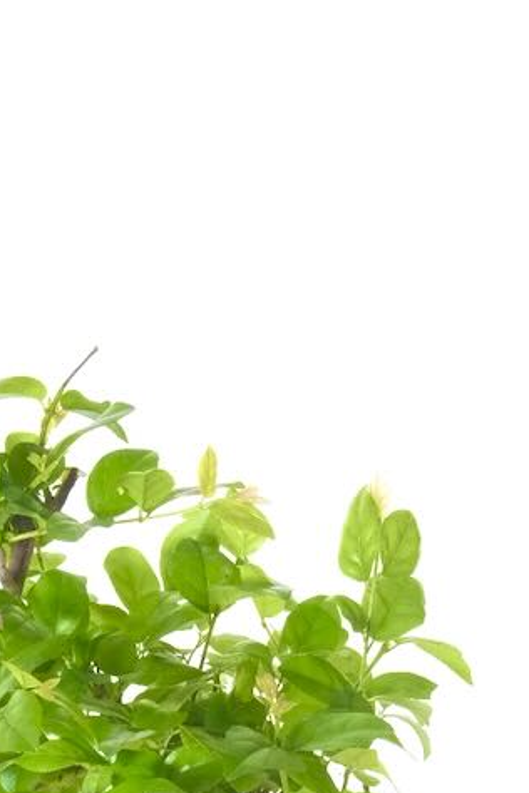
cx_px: 67
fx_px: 6017
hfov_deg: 5.0
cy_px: 1059
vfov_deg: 7.5
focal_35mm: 273
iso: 2000
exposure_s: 1/15
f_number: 13
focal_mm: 67.1
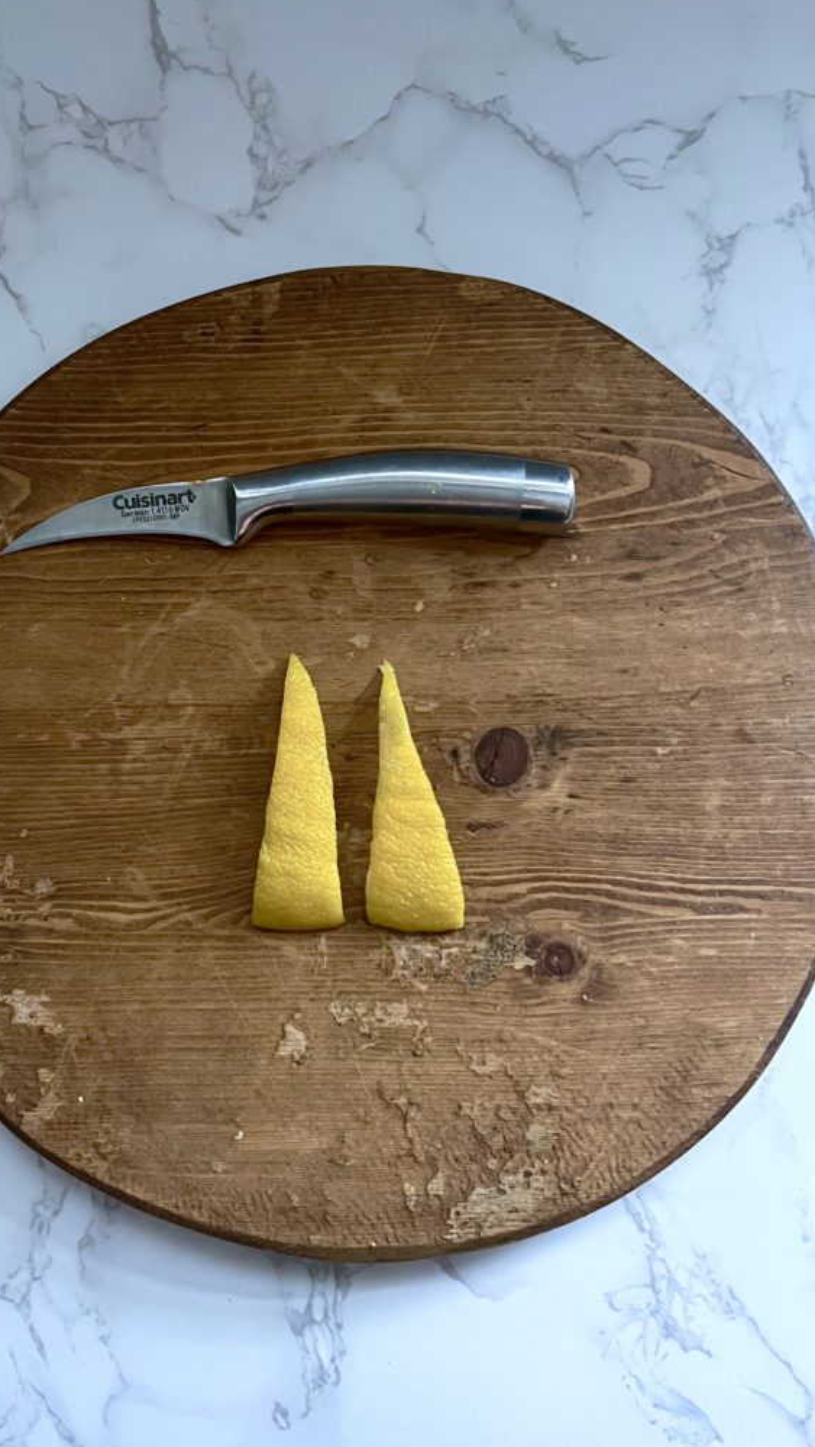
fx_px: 1113
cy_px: 725
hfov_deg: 40.0
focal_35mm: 29
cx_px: 330
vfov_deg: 66.1
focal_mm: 5.7
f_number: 1.5
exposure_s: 1/40
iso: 640
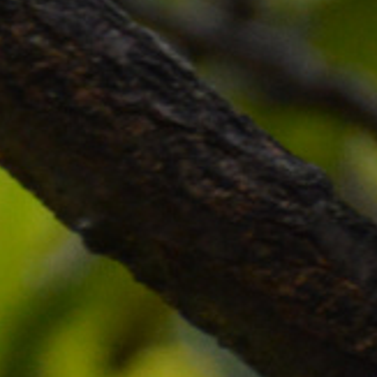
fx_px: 16415
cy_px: 250
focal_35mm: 1332
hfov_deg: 1.3
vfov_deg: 1.3
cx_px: 631
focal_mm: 105
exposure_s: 1/60
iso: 500
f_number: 5.3
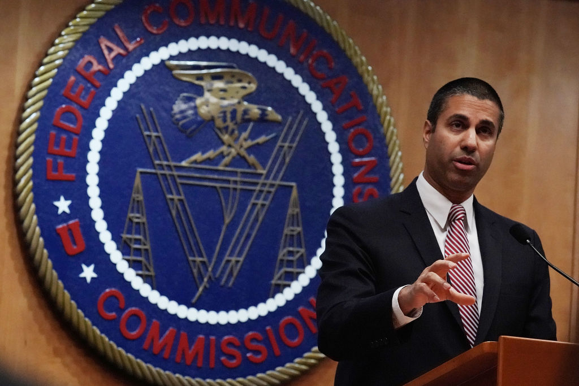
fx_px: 2847
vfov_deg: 7.8
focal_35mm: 177
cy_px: 193
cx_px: 290
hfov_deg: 11.6
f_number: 7.1
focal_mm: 177
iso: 12800
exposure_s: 1/800
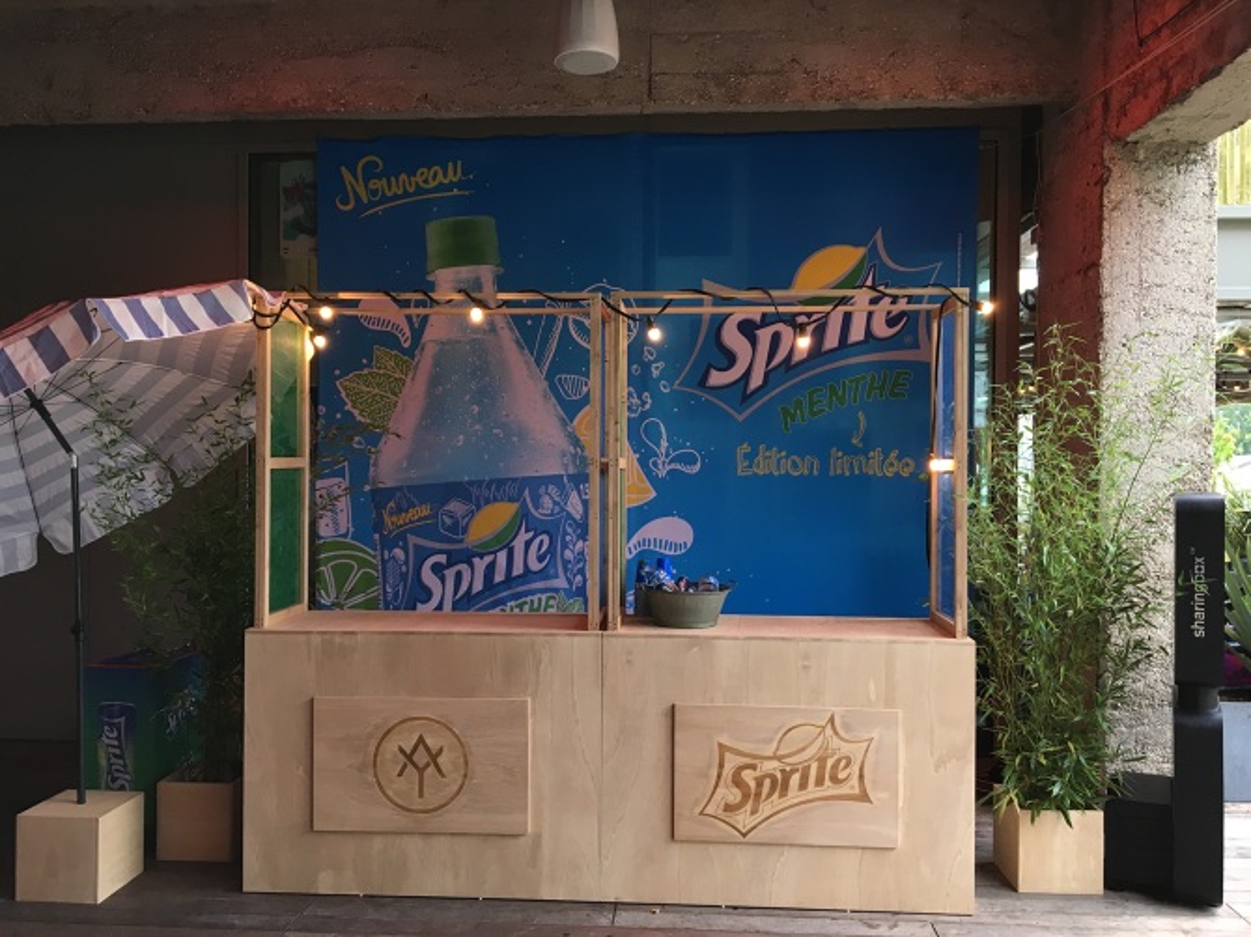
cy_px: 468
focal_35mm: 29
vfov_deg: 48.2
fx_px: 1048
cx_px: 626
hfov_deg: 61.7
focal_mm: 4.15
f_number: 2.2
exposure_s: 1/33
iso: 80
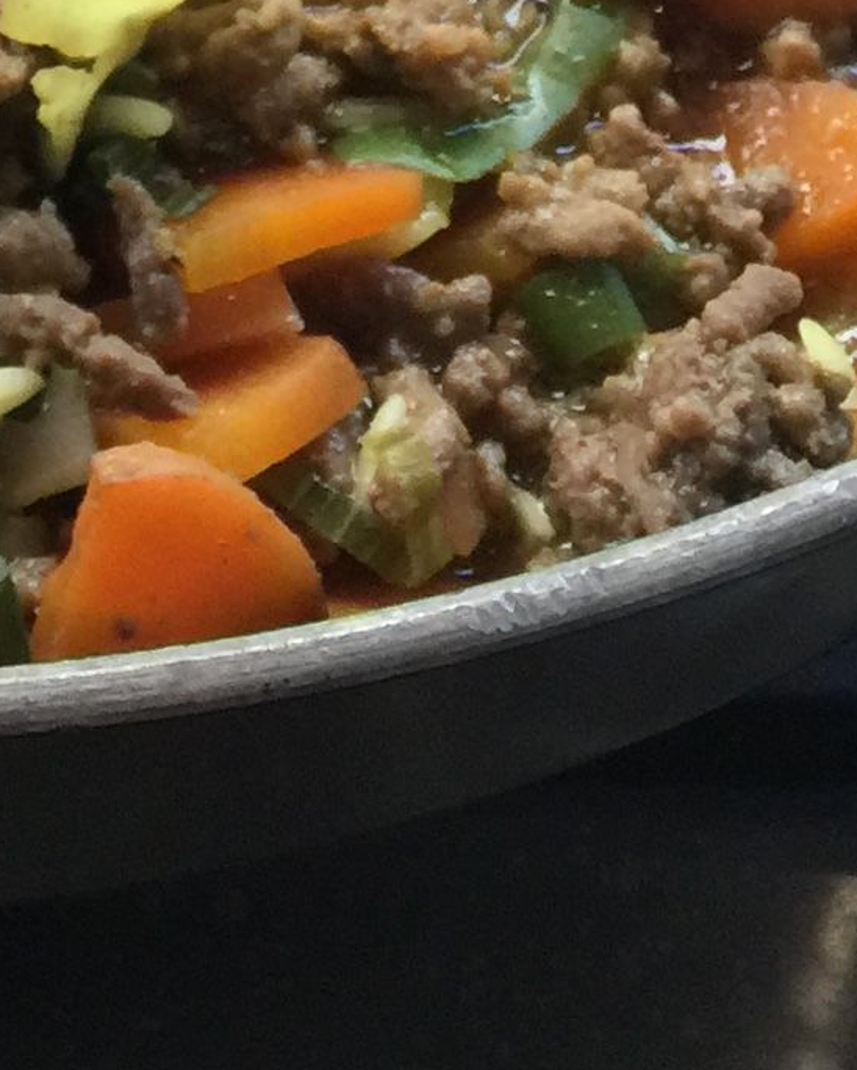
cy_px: -1234
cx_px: -646
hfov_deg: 10.8
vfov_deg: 12.2
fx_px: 4276
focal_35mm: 135
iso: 50
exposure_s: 1/33
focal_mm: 4.15
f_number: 2.2
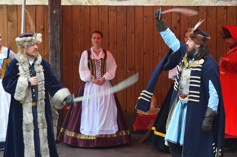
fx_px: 1035
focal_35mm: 158
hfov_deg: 13.1
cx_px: 118
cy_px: 78
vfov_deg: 8.7
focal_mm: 105
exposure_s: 1/60
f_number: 10
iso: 360
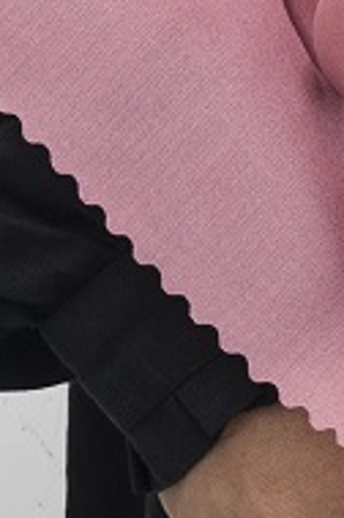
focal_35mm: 435
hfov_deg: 3.1
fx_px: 6257
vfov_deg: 4.6
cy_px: -992
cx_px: 825
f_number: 3.5
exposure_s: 1/250
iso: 320
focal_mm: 55
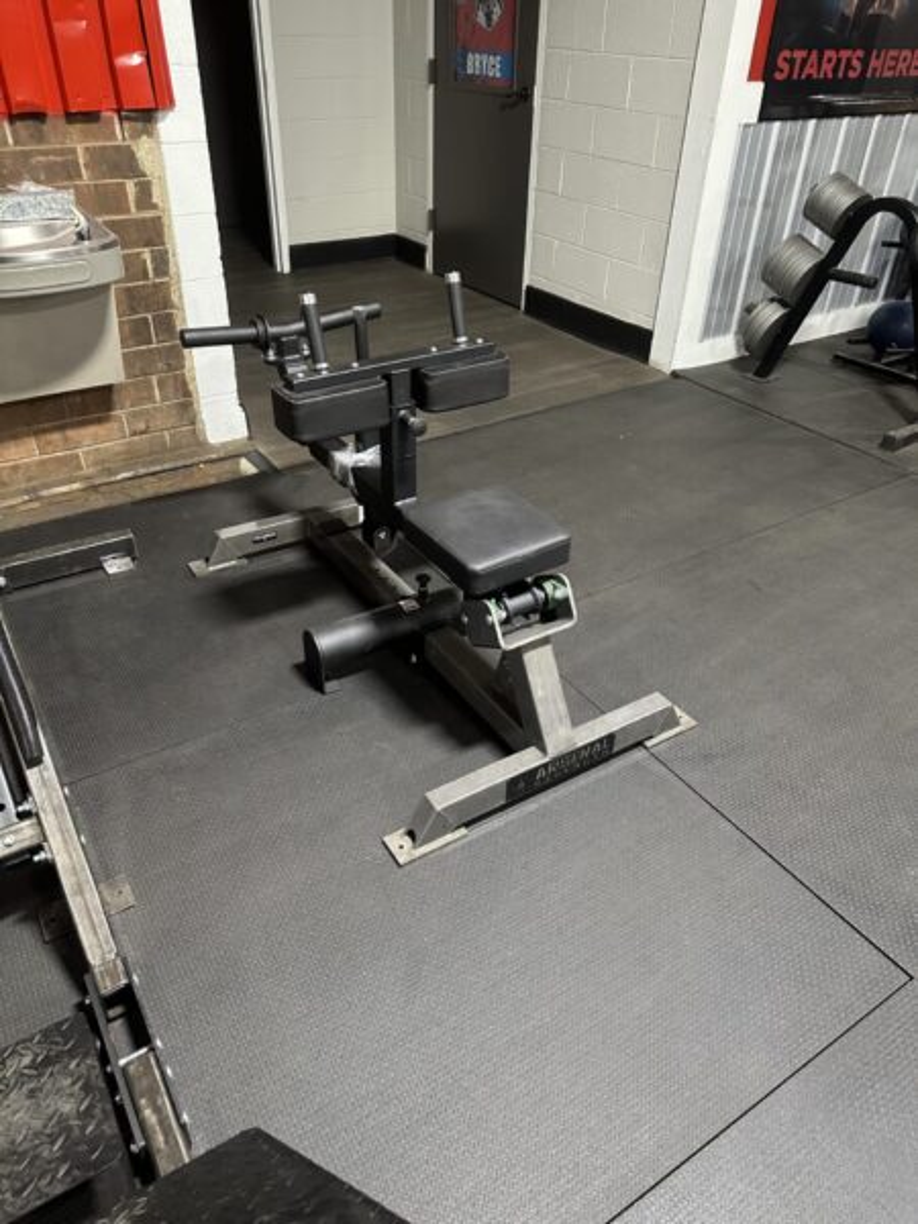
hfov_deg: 56.8
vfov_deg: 71.6
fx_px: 849
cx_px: 459
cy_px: 612
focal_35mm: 24
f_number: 1.78
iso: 500
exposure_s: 1/60
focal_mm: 6.86
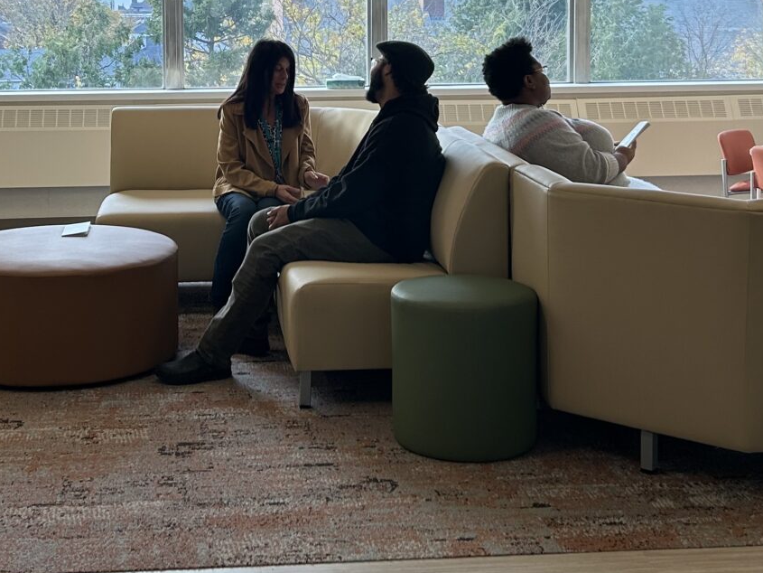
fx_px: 1389
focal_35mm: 63
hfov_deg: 30.5
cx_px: 269
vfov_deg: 22.7
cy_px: 61
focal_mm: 5.7
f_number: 1.5
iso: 40
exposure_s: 1/271
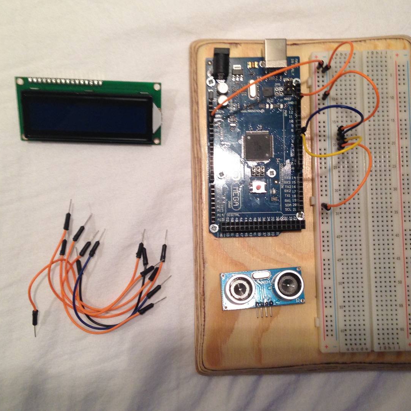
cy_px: 206
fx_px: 524
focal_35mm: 39
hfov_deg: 42.8
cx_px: 210
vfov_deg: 42.8
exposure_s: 1/20
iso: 125
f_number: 2.4
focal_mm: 4.12
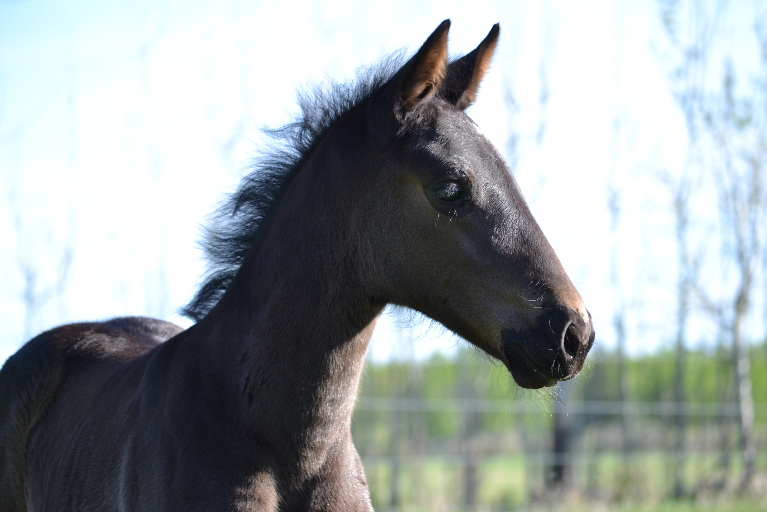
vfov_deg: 8.7
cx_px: 384
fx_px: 3355
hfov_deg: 13.0
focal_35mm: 158
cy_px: 256
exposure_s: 1/125
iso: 100
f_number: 5.6
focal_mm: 105
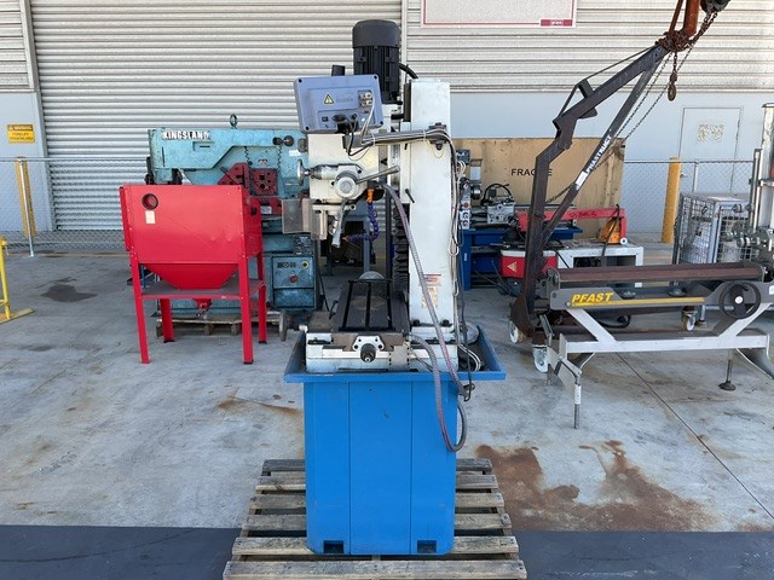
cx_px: 387
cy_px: 290
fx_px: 648
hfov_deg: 61.7
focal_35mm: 29
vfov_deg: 48.2
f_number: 1.8
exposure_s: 1/182
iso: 16
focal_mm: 3
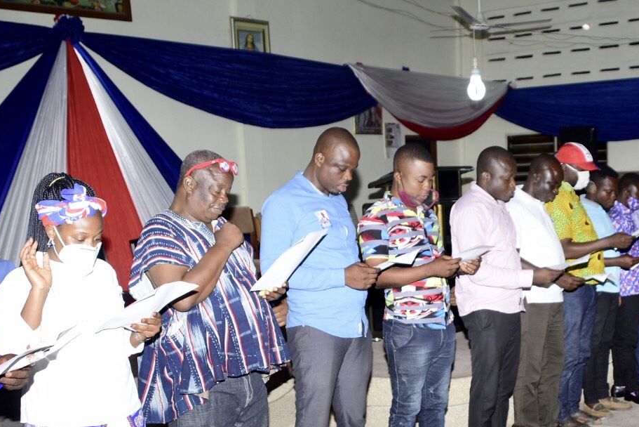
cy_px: 312
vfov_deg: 27.8
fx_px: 852
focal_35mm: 48
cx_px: 504
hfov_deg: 39.6
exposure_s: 1/125
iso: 200
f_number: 3.5
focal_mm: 18
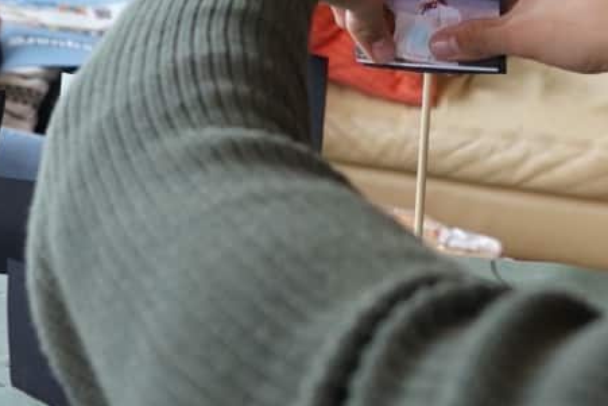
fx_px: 1453
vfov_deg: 15.5
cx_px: 232
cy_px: -28
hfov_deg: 23.6
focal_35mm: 86
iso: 1600
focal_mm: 24
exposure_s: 1/160
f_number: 4
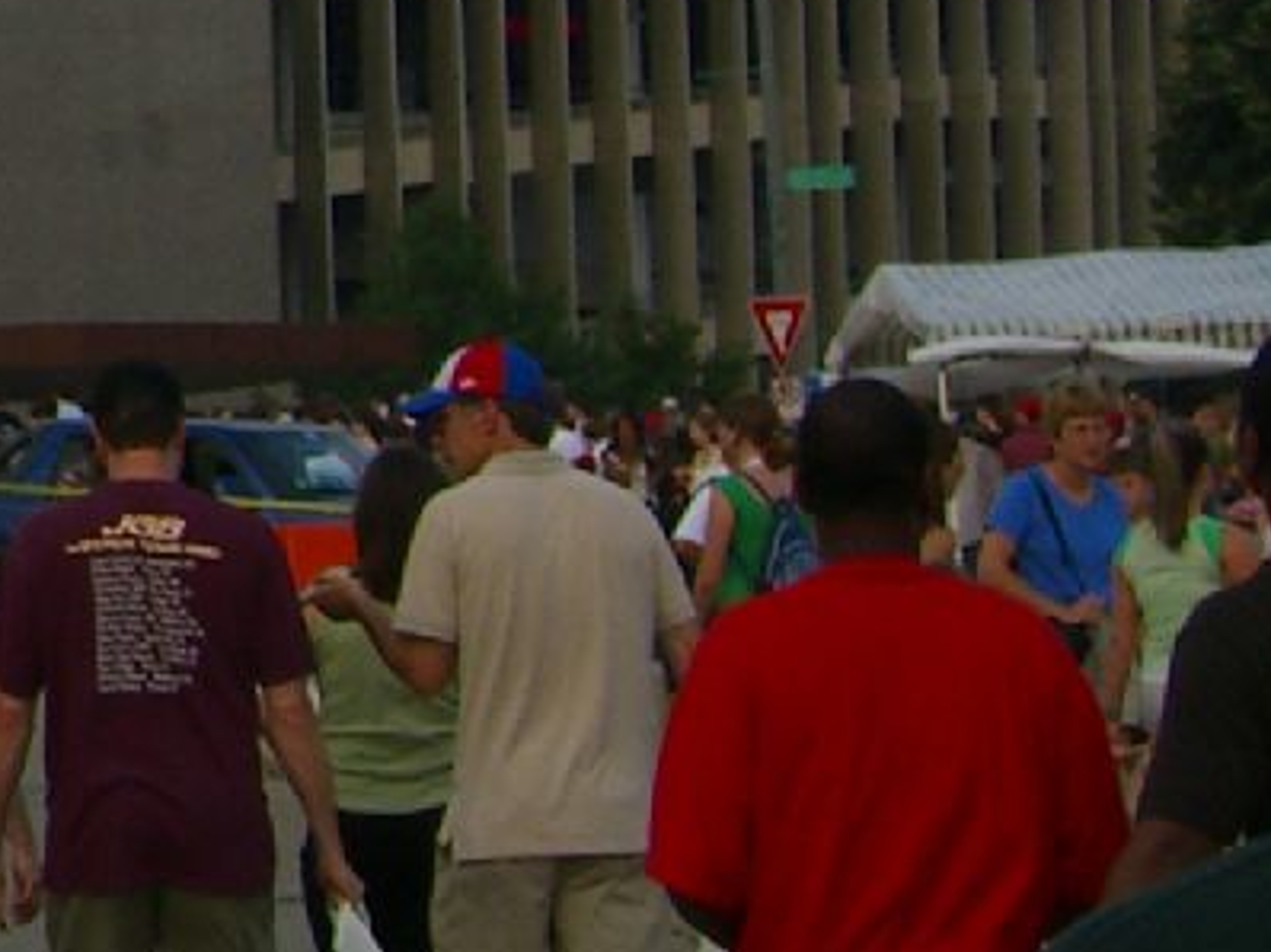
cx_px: -1654
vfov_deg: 6.1
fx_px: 8697
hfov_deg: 7.8
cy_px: -866
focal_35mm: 237
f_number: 4.4
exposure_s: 1/320
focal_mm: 9.5
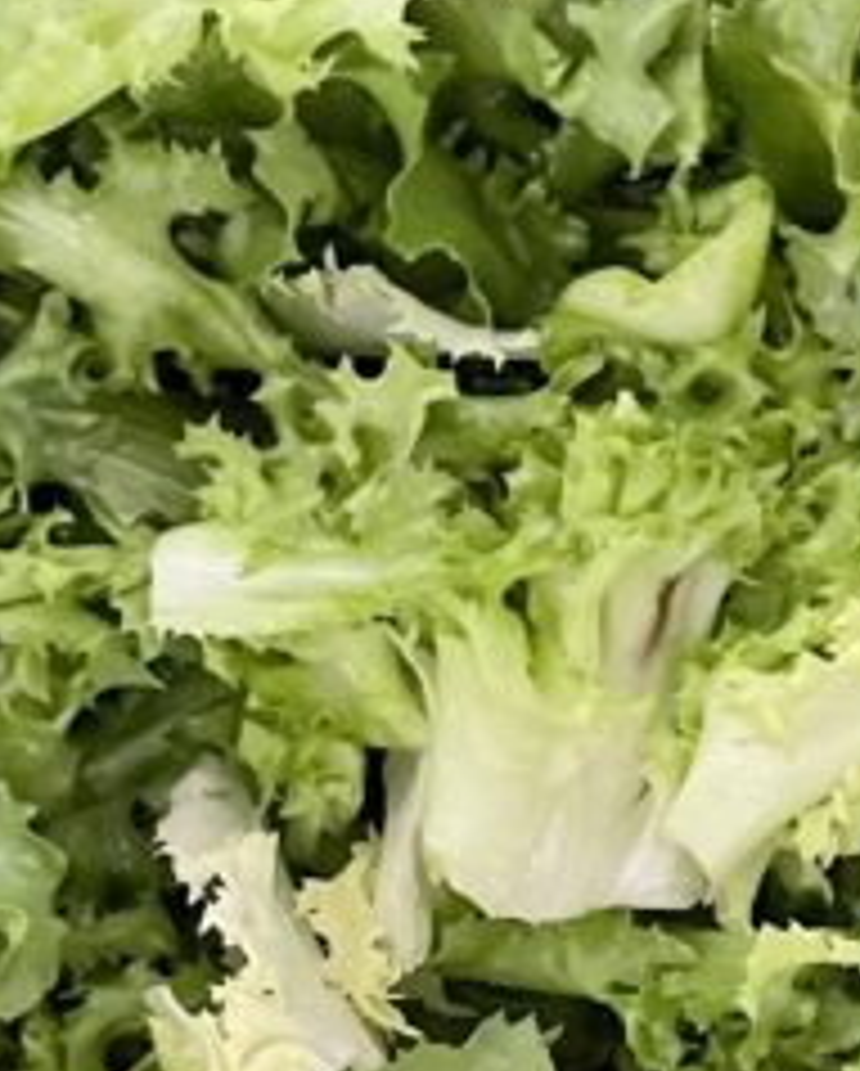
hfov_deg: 14.2
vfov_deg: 17.3
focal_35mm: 109
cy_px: 981
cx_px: 495
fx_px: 3461
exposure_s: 1/30
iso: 800
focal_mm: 4.2
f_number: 1.6
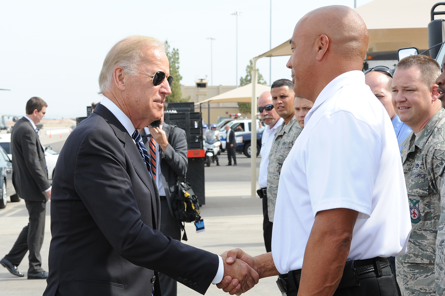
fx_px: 865
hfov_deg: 28.9
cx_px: 222
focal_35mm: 70
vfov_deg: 19.4
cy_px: 148
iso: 1000
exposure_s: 1/400
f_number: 16
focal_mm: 70
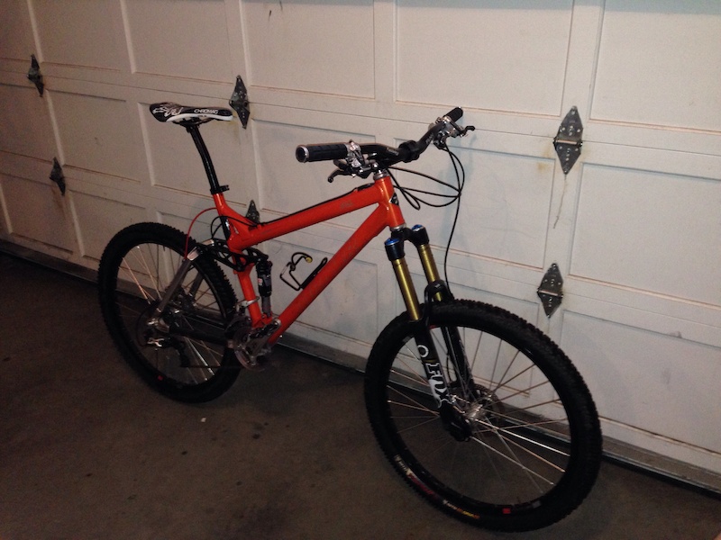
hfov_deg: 55.4
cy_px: 270
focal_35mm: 33
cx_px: 360
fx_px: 687
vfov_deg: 42.9
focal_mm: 4.12
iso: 250
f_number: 2.4
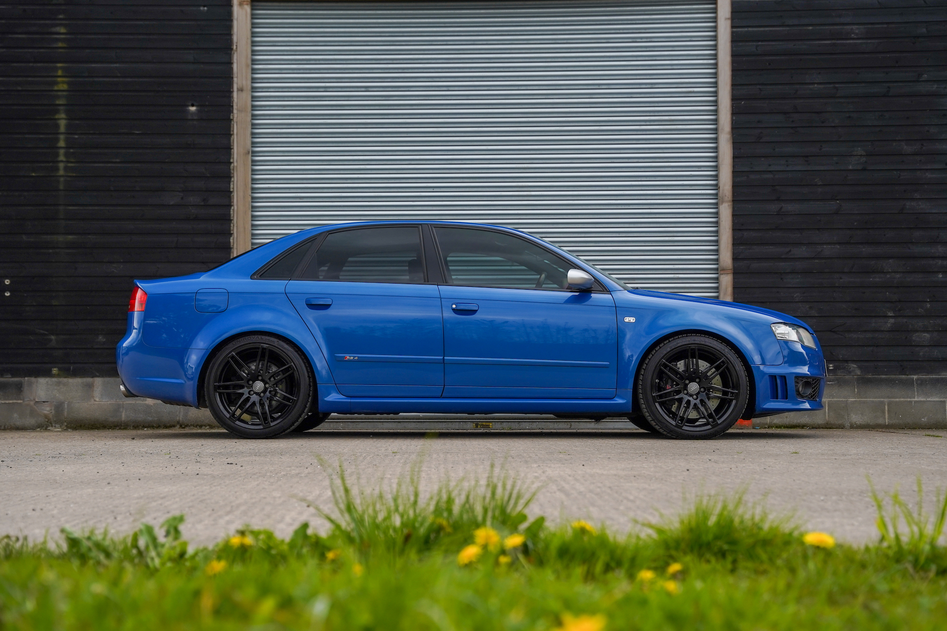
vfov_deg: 25.7
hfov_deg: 37.7
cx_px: 474
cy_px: 316
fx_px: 1386
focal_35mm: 53
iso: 320
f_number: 4
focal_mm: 52.7
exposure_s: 1/400
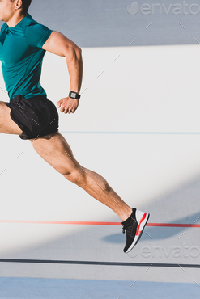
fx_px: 1890
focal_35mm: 227
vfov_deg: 9.0
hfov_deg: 6.1
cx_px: 40
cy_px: 245
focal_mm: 95
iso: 200
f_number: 5
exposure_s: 1/800
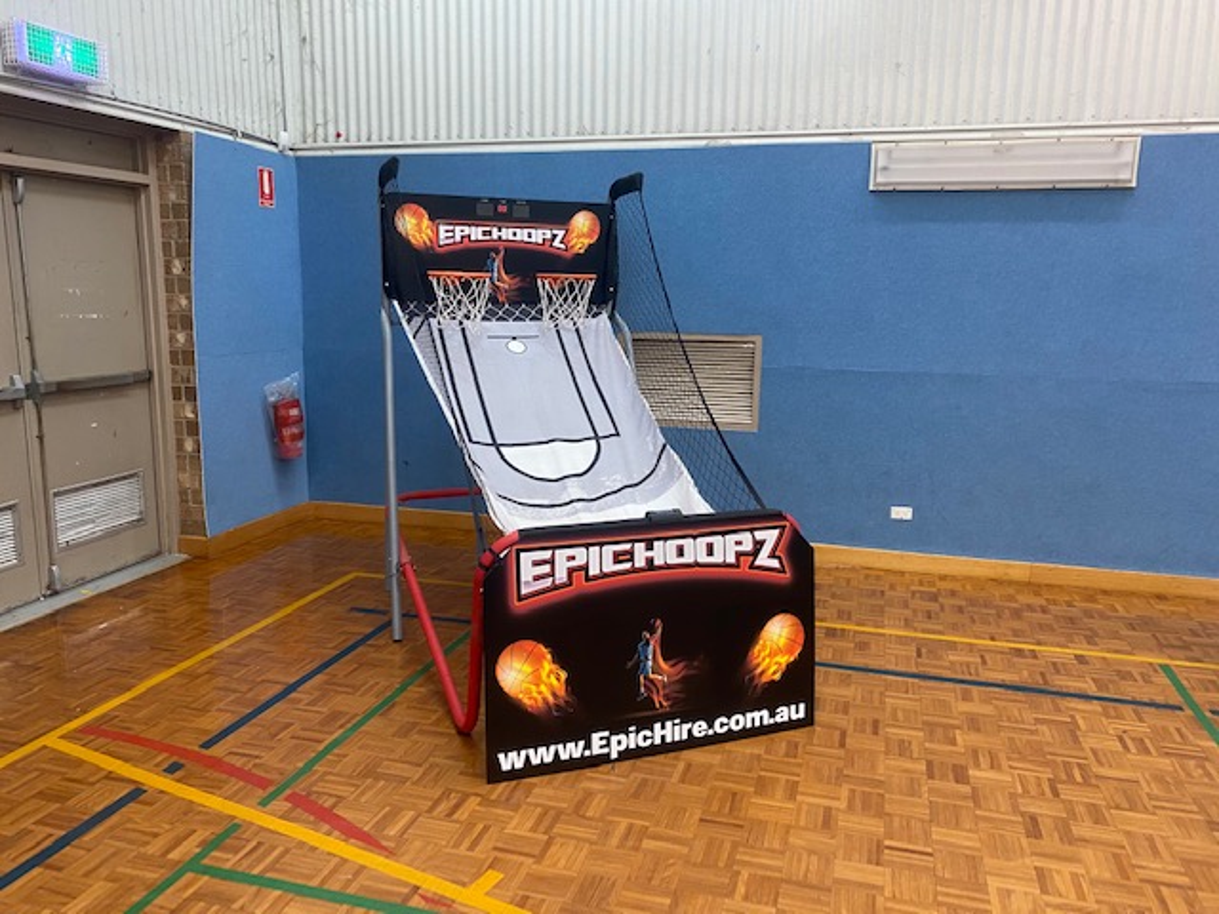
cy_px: 457
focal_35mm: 26
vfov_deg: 53.1
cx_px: 610
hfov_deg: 67.3
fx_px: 916
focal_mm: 4.25
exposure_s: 1/50
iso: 160
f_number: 1.8
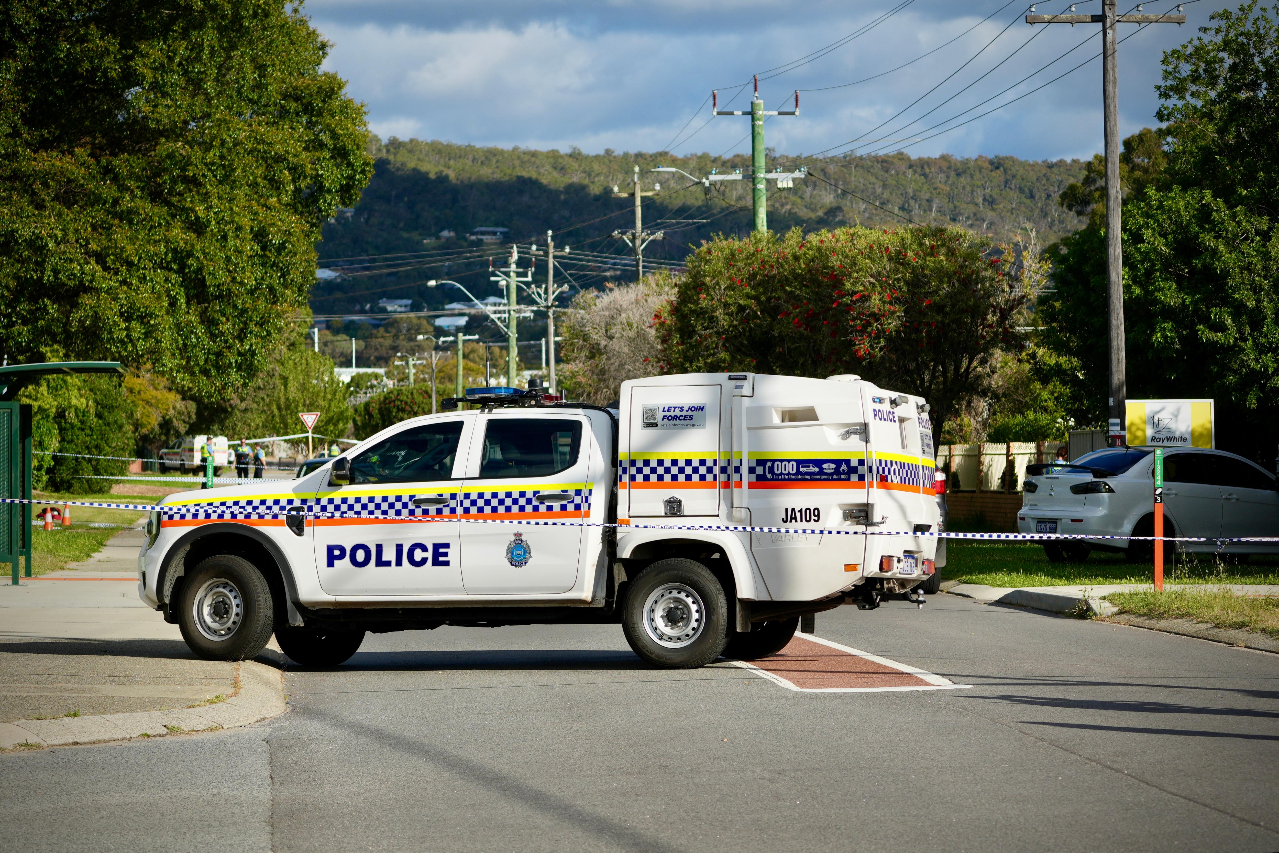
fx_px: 3890
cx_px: 640
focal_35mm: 110
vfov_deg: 12.5
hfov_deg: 18.7
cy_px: 426
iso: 100
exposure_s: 1/800
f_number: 4.5
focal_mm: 73
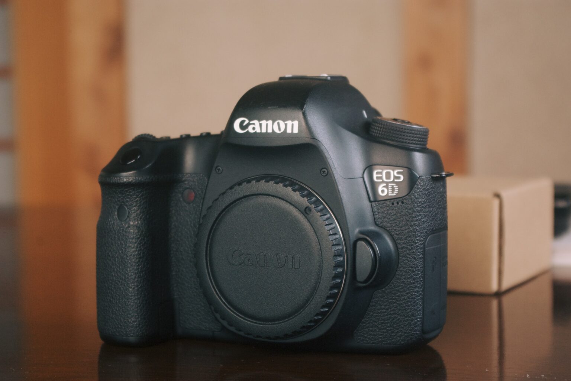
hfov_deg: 24.6
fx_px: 1309
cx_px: 286
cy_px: 190
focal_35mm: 82
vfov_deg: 16.6
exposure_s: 1/25
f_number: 5.6
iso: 800
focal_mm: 55
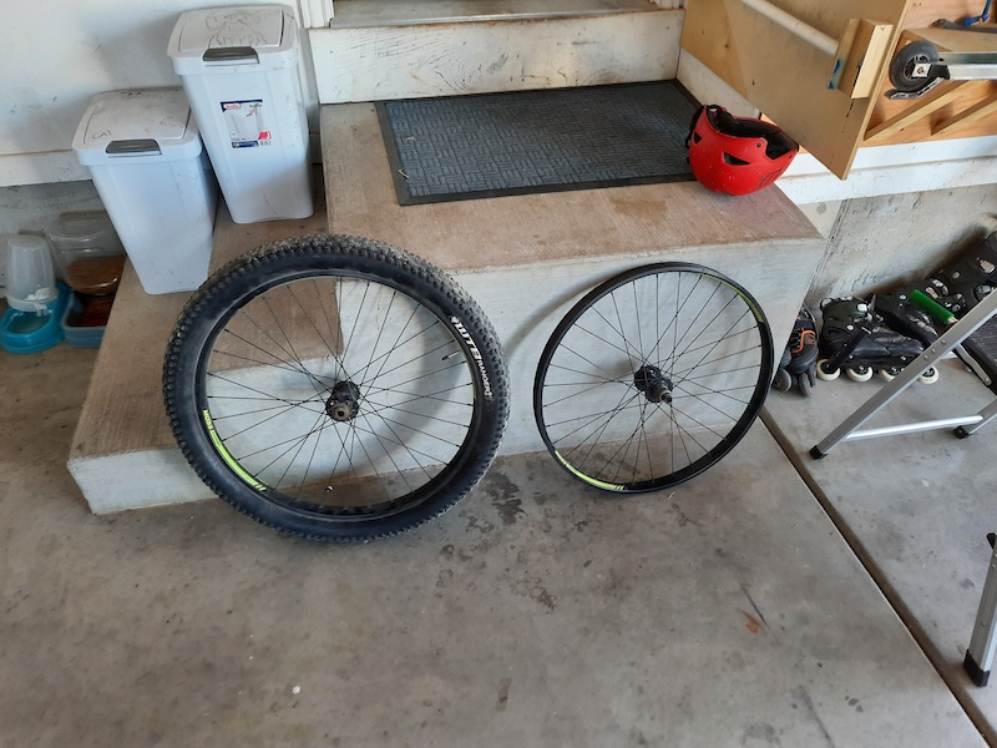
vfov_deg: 56.8
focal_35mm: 24
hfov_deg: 71.6
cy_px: 374
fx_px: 691
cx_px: 498
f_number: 1.8
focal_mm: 5.23
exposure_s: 1/50
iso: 125
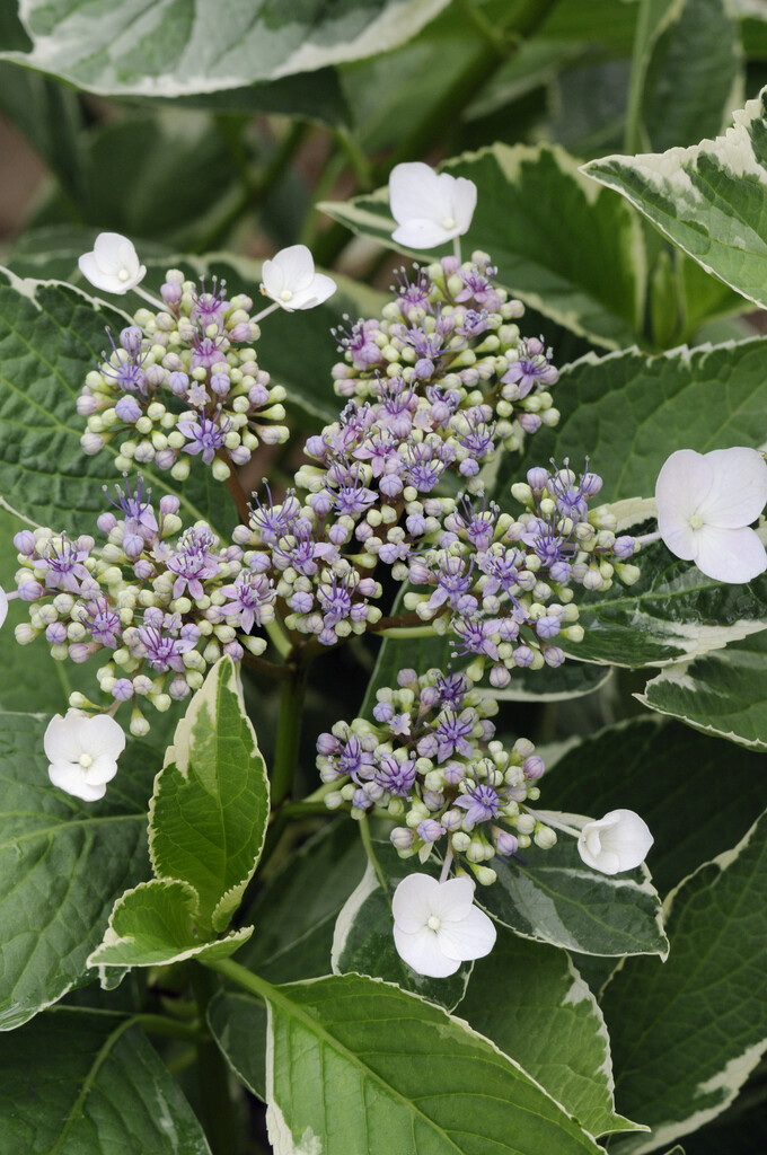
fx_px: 4085
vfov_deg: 16.1
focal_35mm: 128
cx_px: 384
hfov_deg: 10.7
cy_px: 578
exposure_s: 1/100
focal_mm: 85
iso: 400
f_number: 10
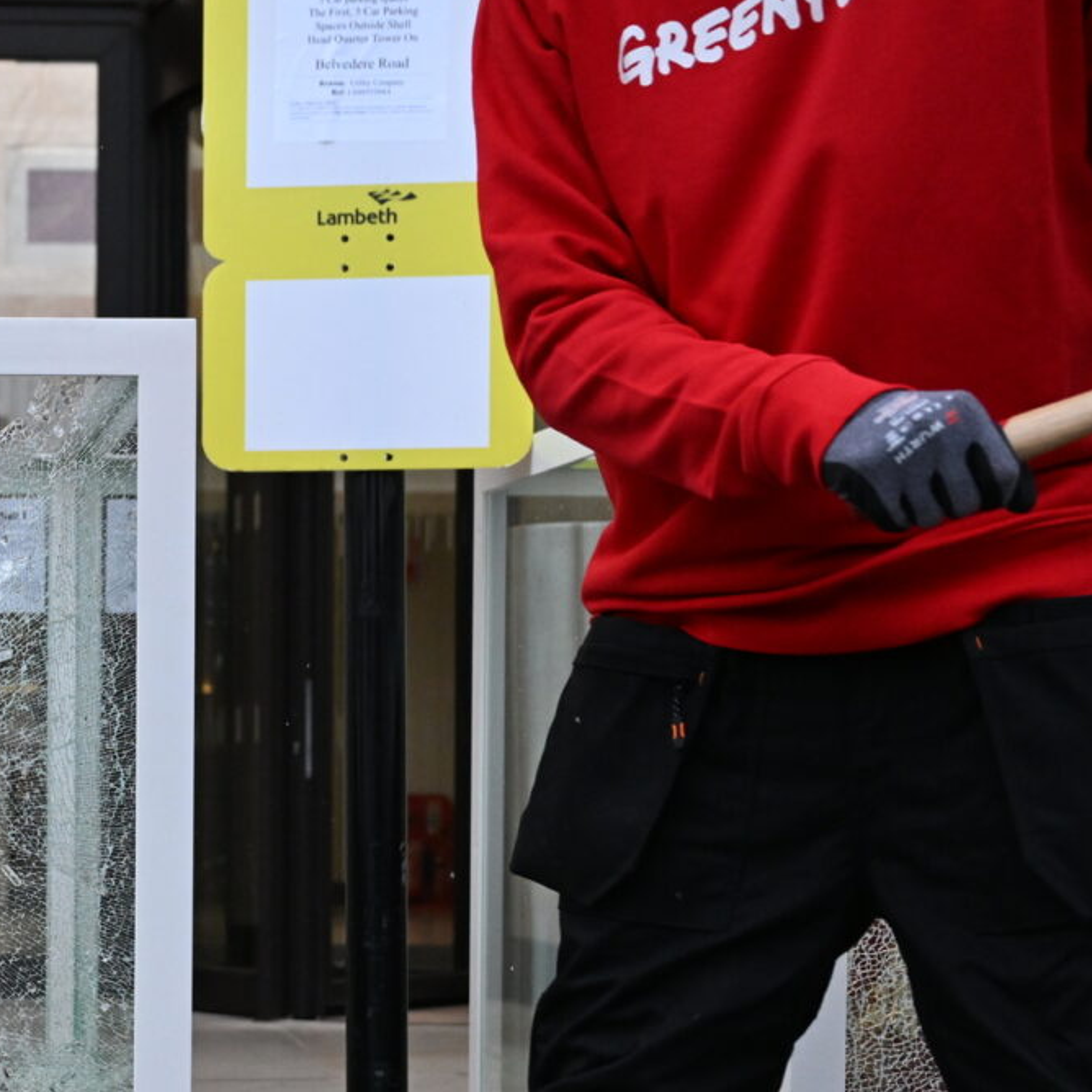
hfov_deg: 20.1
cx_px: -70
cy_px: 844
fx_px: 2962
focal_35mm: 83
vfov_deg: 20.7
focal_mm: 34
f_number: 4
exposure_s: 1/1600
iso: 2500
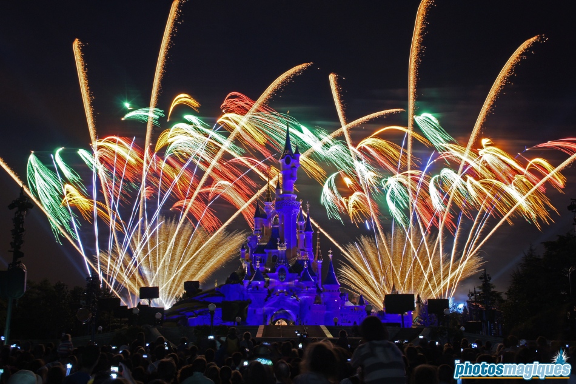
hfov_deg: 49.6
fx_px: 624
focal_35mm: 39
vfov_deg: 34.2
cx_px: 288
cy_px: 192
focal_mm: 26
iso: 200
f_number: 8
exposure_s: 4
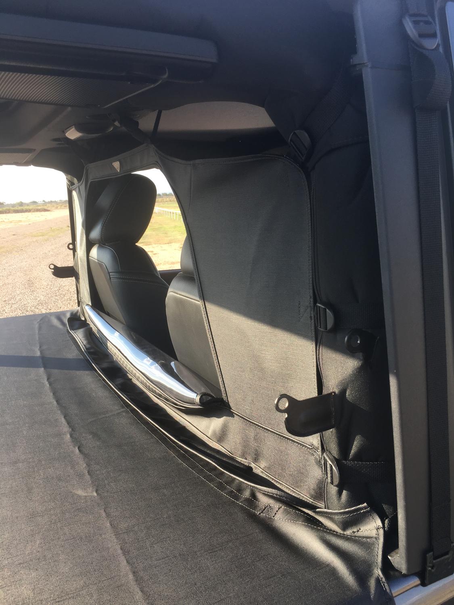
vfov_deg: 61.7
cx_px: 227
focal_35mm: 29
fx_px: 507
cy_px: 302
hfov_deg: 48.2
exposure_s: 1/267
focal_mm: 4.15
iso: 25
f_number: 2.2
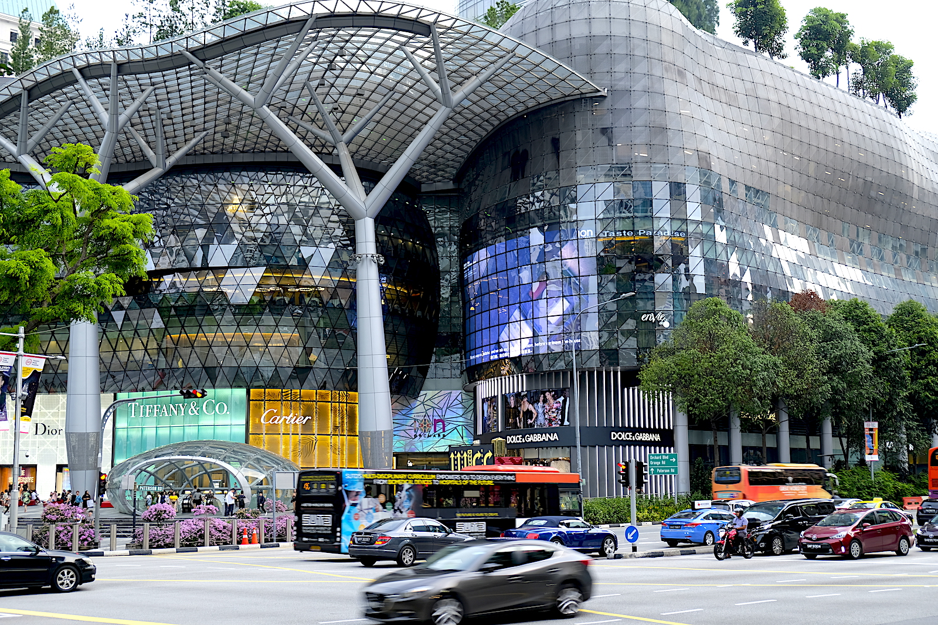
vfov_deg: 29.9
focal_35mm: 45
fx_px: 1172
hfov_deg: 43.6
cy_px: 312
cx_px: 469
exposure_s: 1/56
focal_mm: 30.2
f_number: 3.6
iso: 200
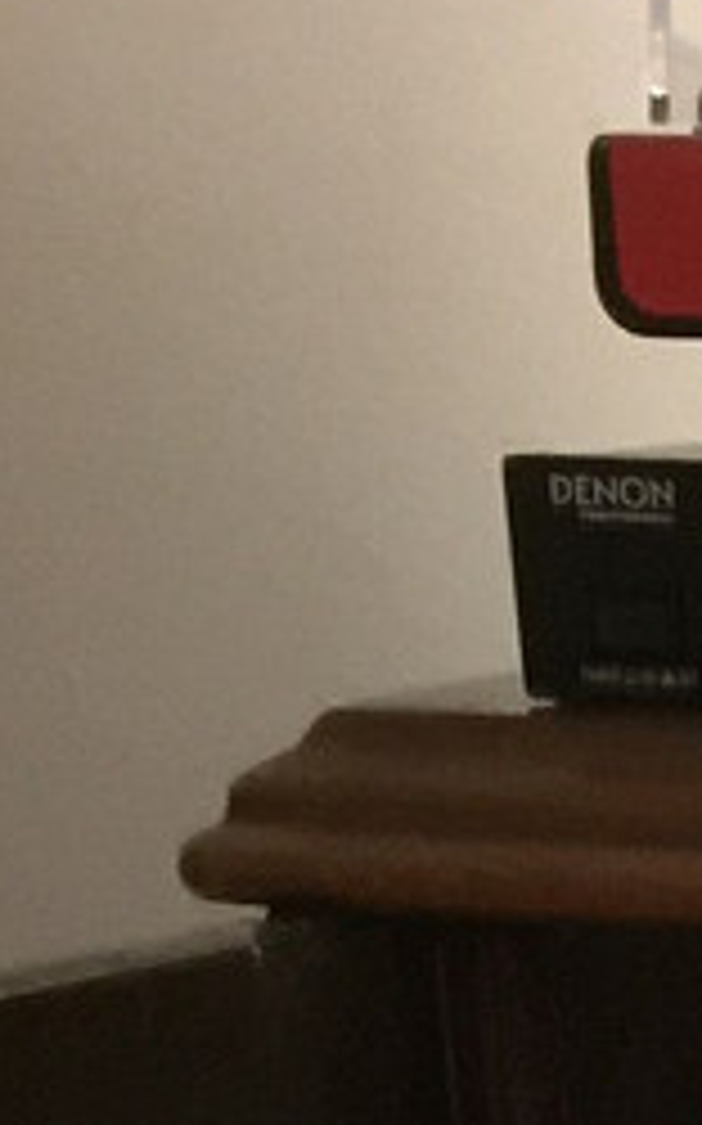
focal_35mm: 131
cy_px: 1732
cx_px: 1982
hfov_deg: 8.6
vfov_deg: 14.7
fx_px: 4015
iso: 250
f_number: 2.2
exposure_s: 1/4
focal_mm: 4.15
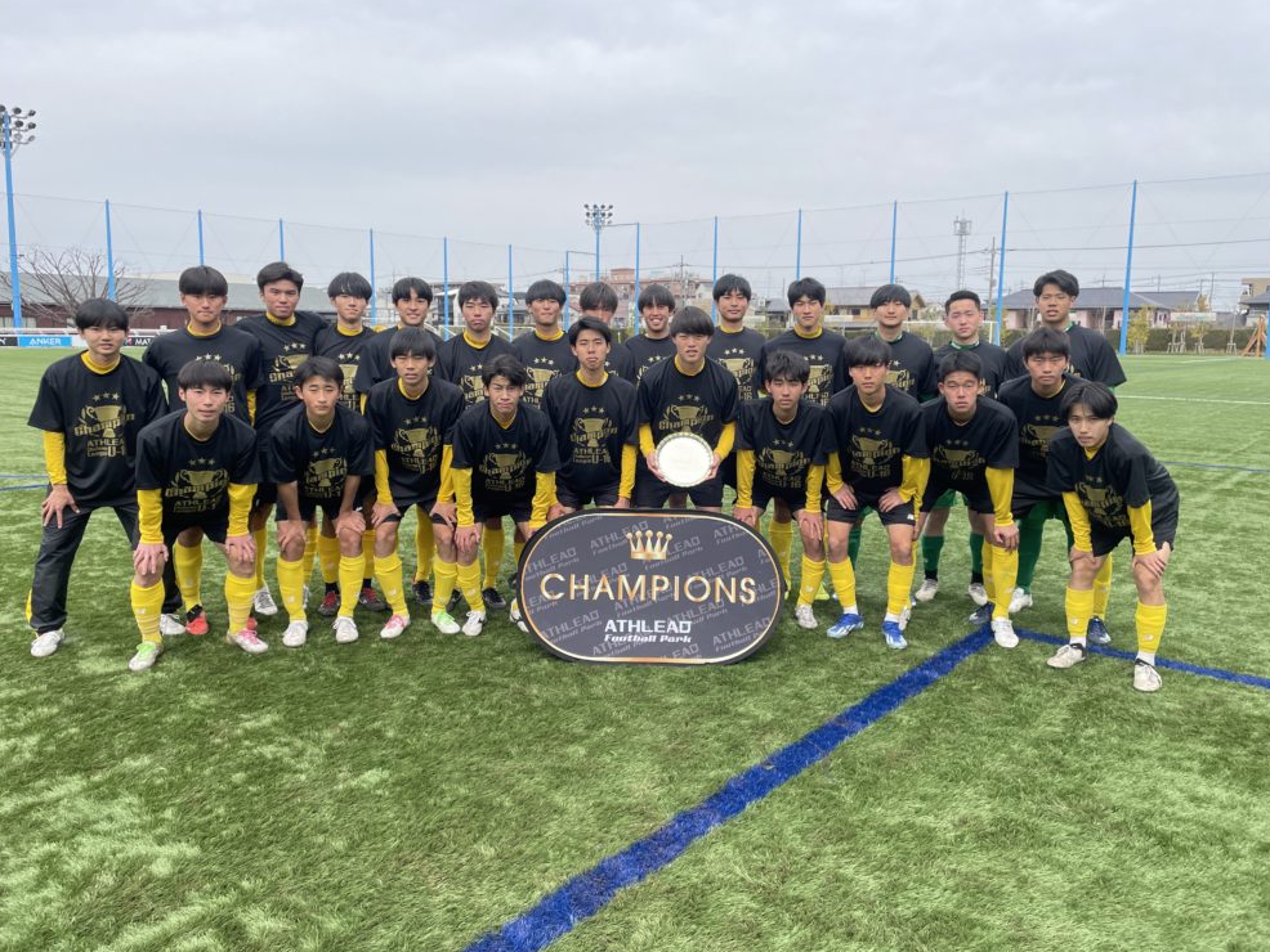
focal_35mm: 27
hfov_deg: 65.3
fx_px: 991
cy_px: 470
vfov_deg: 51.4
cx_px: 629
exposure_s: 1/1984
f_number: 1.6
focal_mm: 4.2
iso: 32
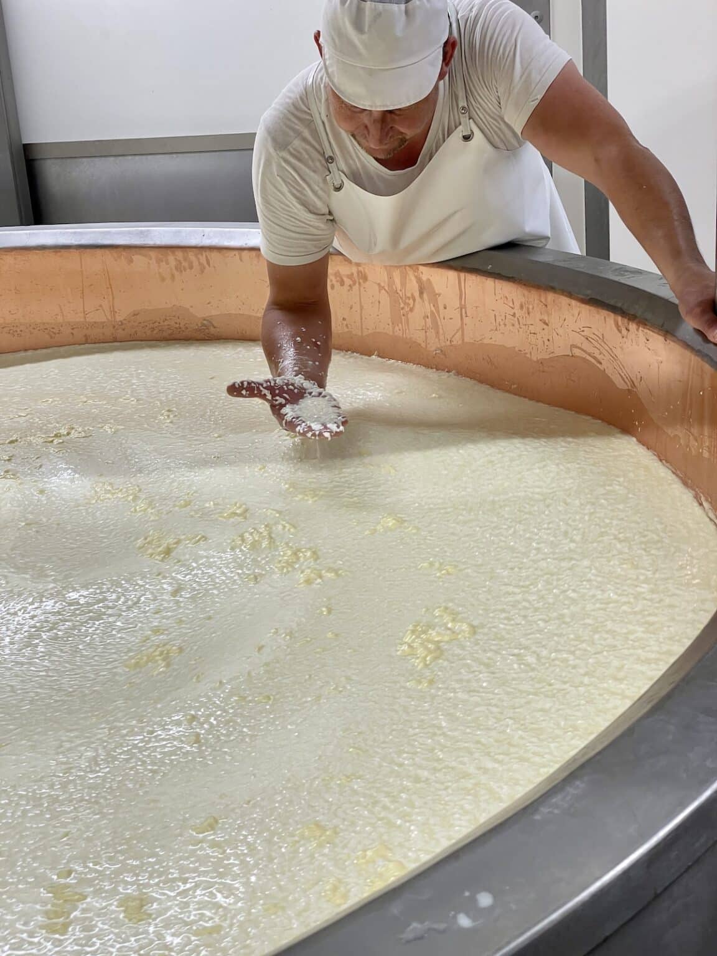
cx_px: 358
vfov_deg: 36.8
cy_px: 478
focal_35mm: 52
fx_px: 1436
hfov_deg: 28.0
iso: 80
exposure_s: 1/100
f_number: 2
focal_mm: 6
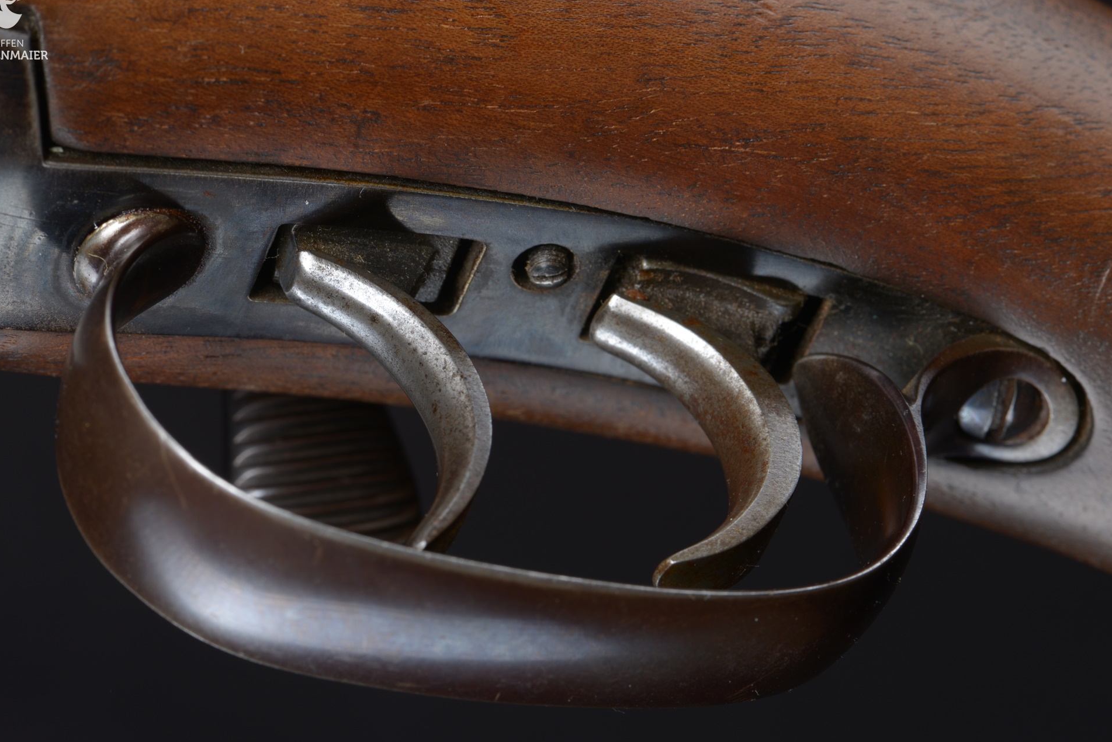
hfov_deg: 18.1
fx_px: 3491
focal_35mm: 113
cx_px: 555
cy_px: 368
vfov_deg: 12.1
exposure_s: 1/60
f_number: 22
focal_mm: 105
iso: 100
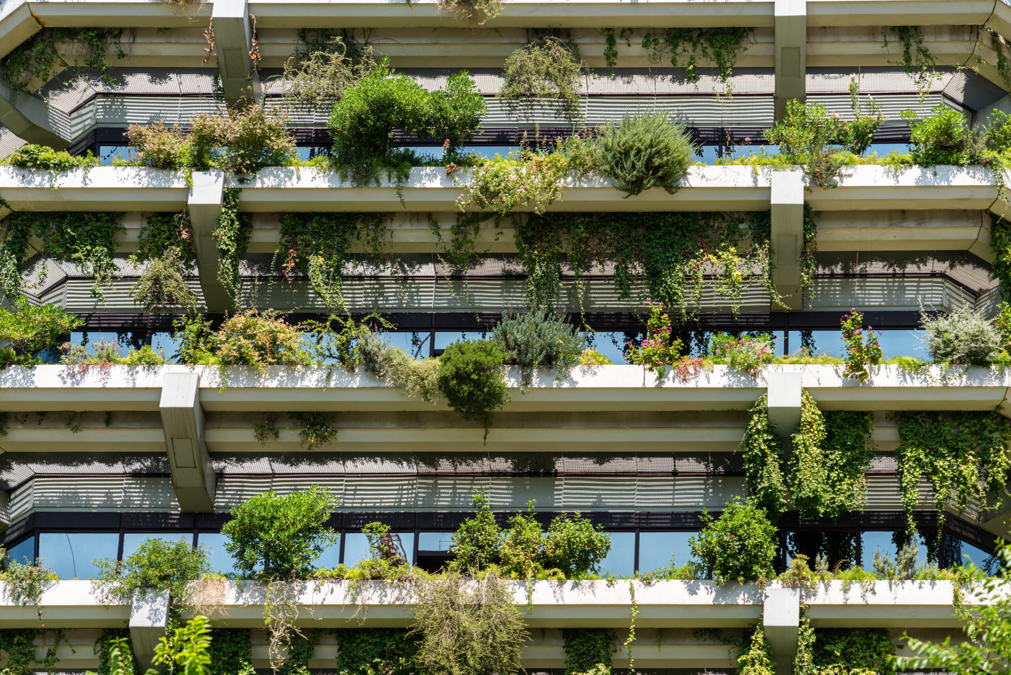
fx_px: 2949
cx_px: 506
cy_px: 338
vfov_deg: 13.0
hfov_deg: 19.5
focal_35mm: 105
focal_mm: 105
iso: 100
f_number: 5.6
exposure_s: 1/250
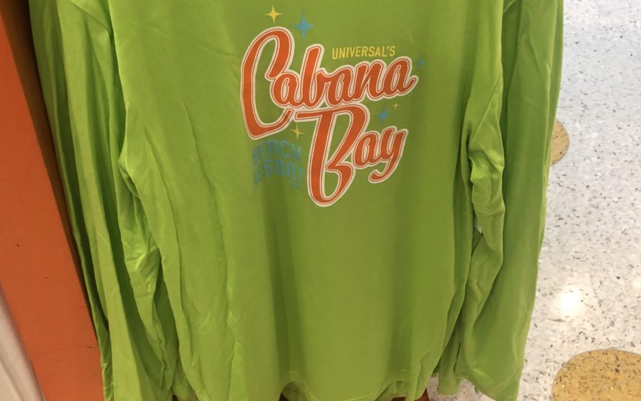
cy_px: 113
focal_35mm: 42
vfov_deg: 30.2
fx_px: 734
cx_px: 299
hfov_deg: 47.2
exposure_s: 1/15
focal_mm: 3.99
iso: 50
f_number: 1.8
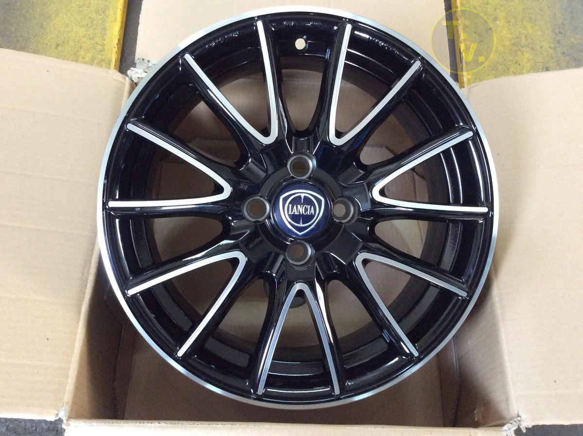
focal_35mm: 32
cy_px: 218
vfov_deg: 44.0
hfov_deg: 56.9
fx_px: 538
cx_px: 292
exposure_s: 1/25
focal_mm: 3.3
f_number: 2.4
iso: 250
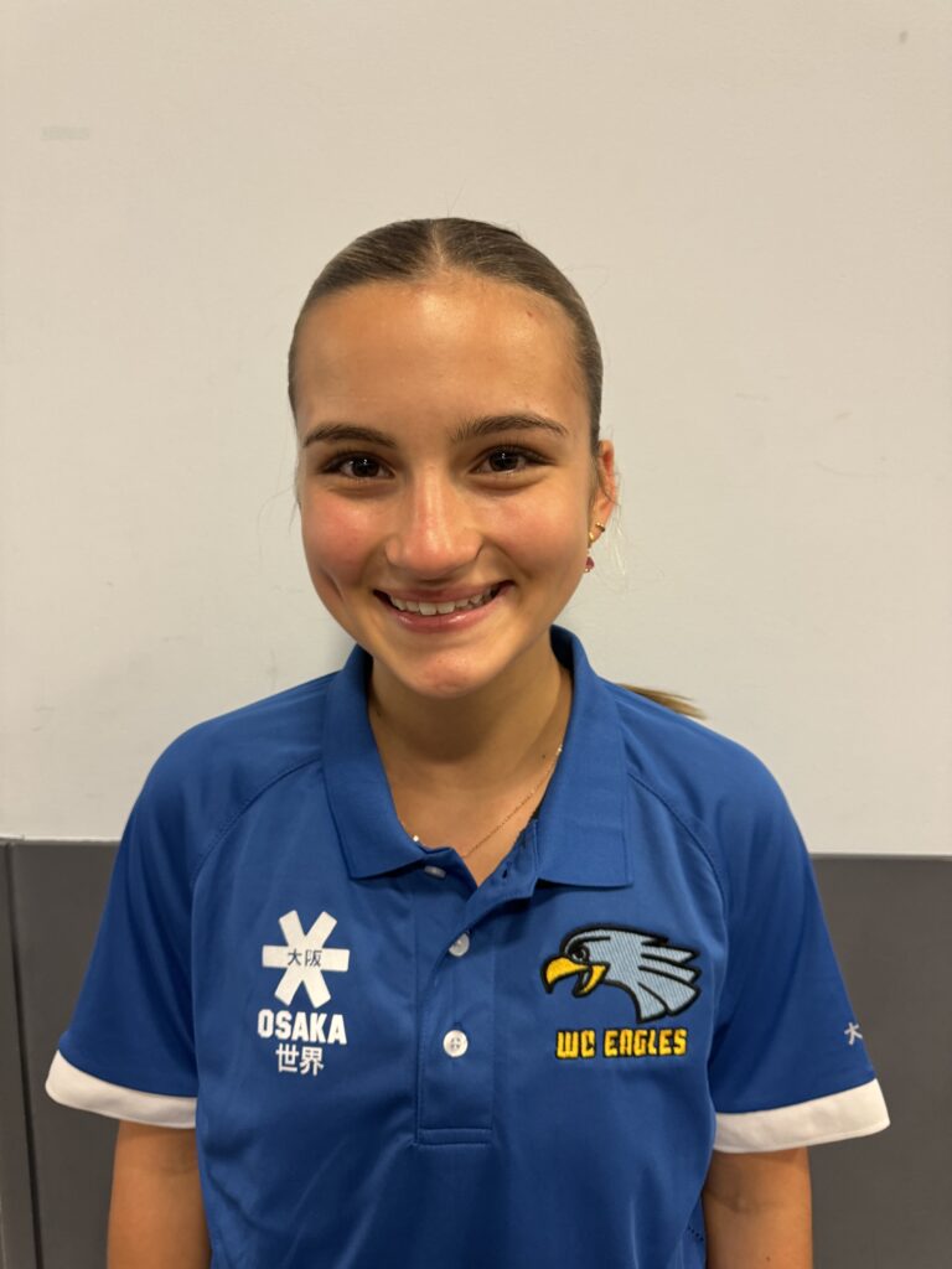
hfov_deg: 56.8
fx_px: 880
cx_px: 476
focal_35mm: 24
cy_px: 634
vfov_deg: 71.6
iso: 400
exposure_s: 1/60
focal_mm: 6.86
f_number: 1.78
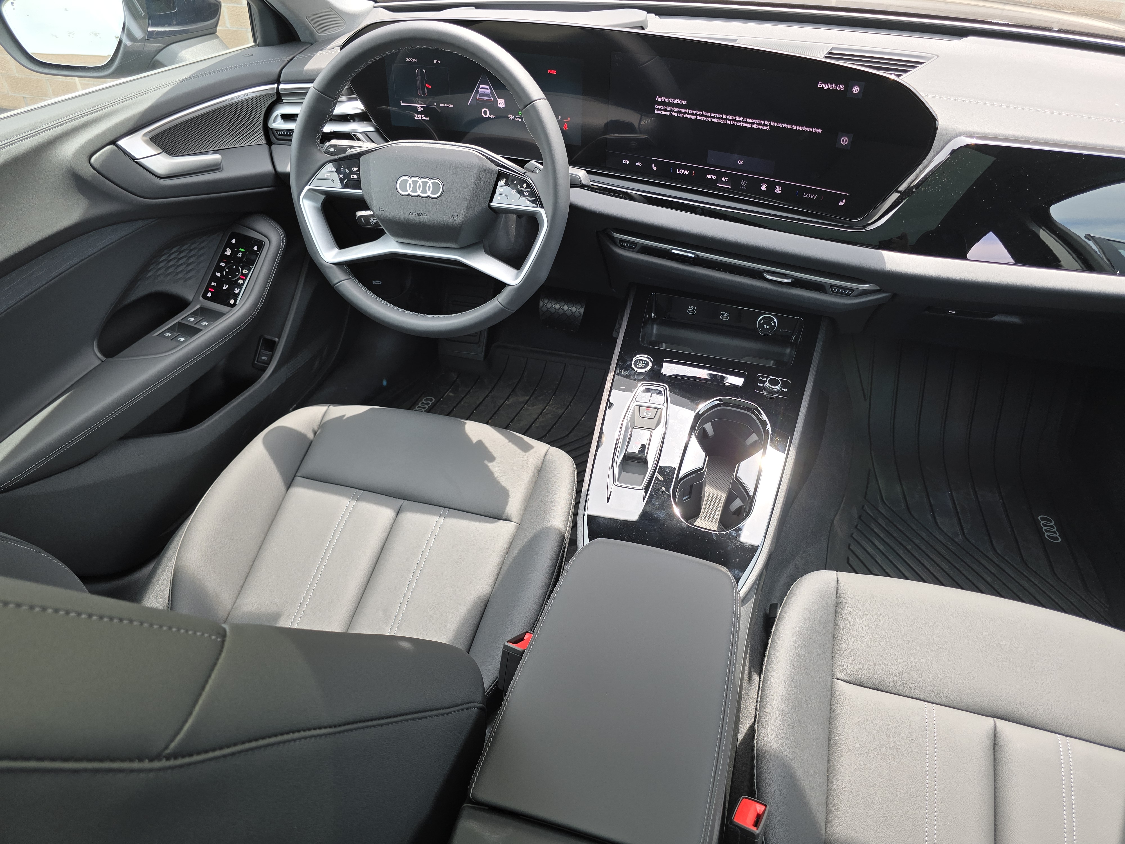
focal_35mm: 23
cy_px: 422
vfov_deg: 58.9
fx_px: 747
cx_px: 562
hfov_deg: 73.9
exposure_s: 1/180
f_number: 1.7
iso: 32
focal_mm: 6.3
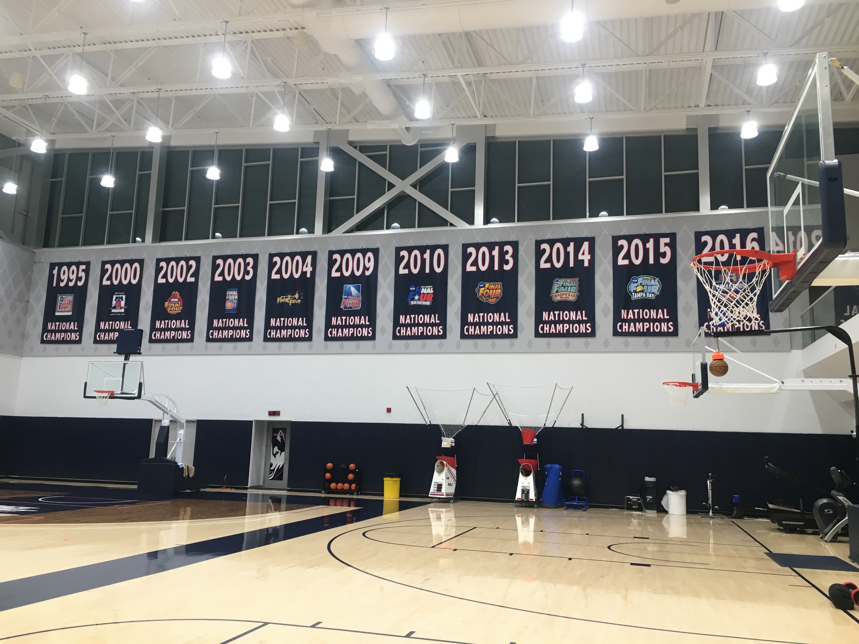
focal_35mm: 29
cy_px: 322
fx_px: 720
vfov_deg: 48.2
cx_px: 430
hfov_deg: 61.7
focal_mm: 4.15
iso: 25
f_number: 2.2
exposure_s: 1/30
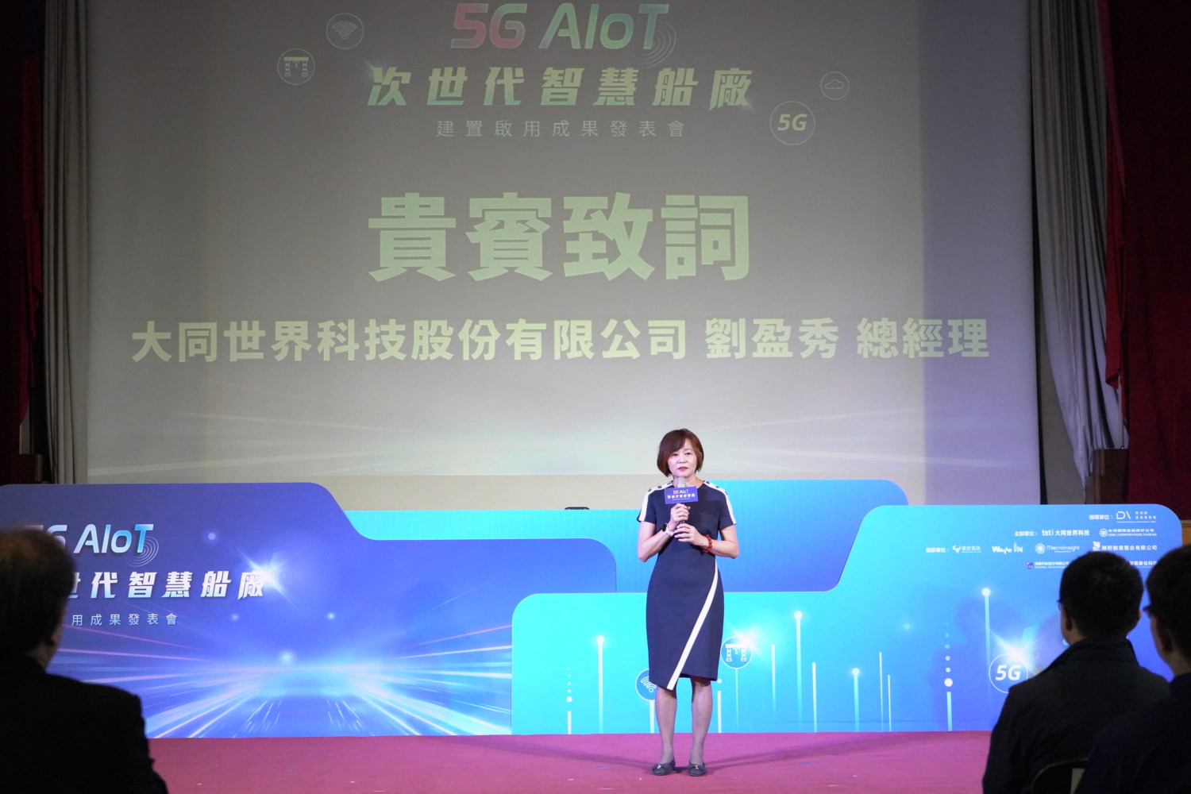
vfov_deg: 26.0
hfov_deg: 38.2
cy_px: 397
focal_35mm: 52
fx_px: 1720
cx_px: 596
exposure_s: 1/640
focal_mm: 52
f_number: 4
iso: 12800
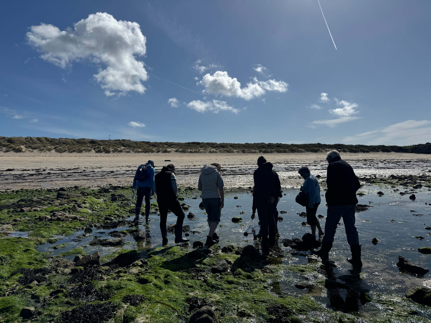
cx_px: 216
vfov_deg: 56.8
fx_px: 299
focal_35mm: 24
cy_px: 162
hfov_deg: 71.6
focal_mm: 6.76
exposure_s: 1/15152
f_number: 1.78
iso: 100
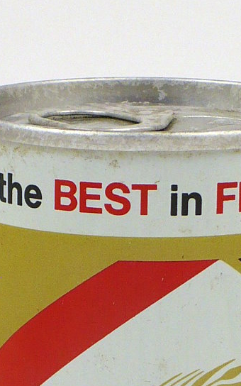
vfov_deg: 9.3
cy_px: 441
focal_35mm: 222
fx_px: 2333
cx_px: 150
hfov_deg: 5.9
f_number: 3.1
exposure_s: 1/400
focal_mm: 9.9
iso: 100
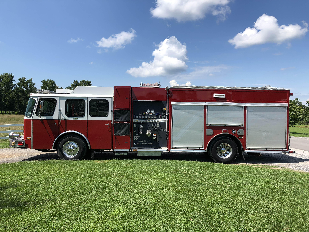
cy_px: 116
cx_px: 154
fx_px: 250
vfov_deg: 49.7
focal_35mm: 28
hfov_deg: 63.4
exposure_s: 1/2024
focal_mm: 4
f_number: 1.8
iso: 20
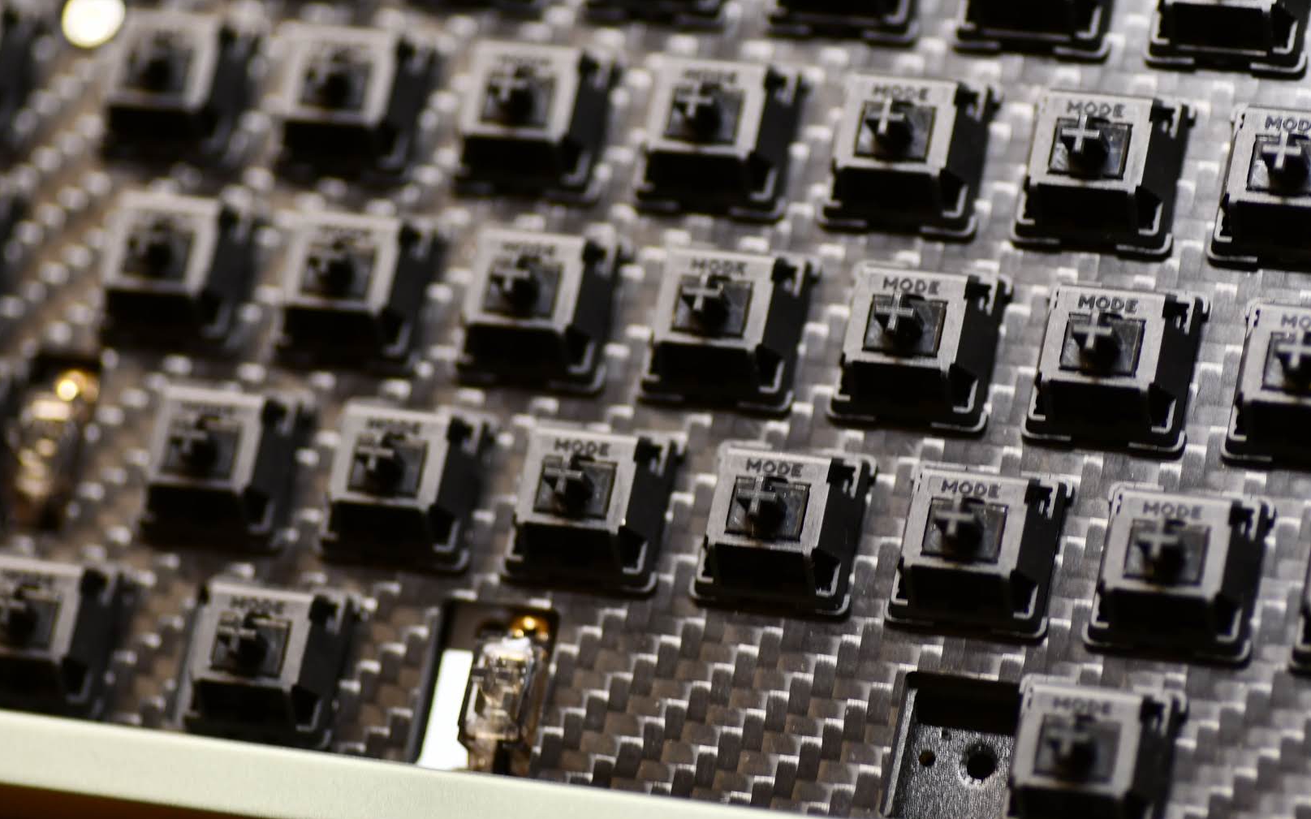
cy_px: 398
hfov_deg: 15.1
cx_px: 654
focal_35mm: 138
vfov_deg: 9.5
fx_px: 4930
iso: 900
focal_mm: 90
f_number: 3.5
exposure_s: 1/40
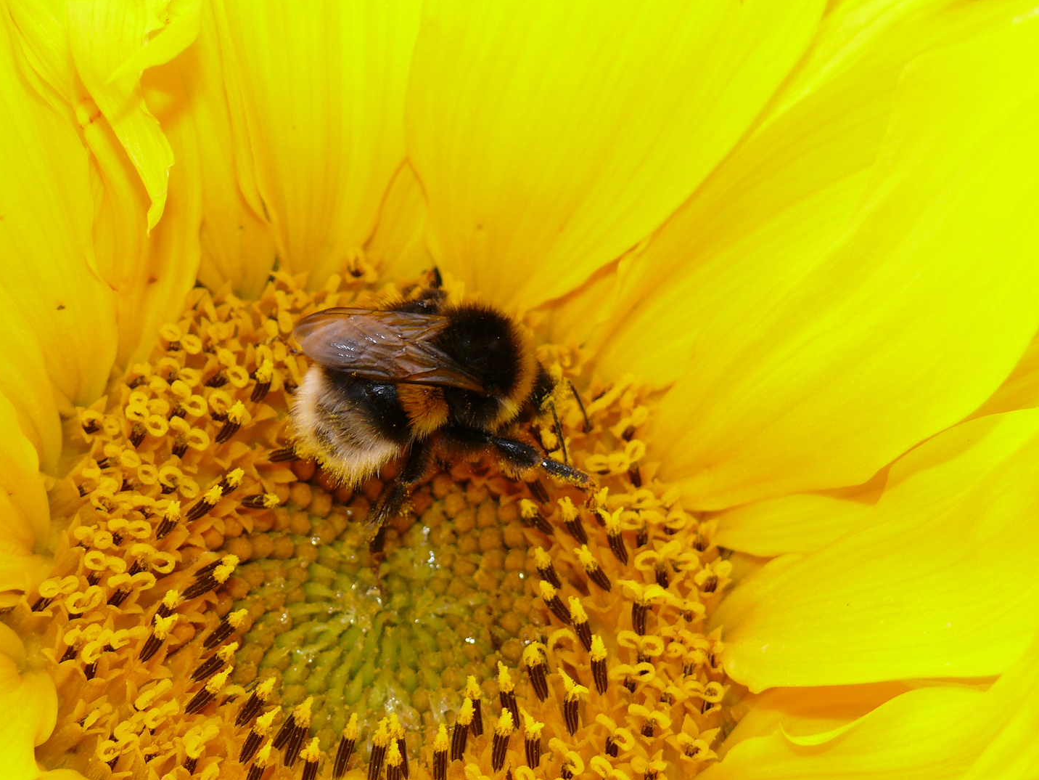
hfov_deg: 10.7
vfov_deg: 8.0
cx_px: 517
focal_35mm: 185
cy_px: 389
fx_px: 5553
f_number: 4
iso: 100
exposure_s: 1/125
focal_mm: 27.2
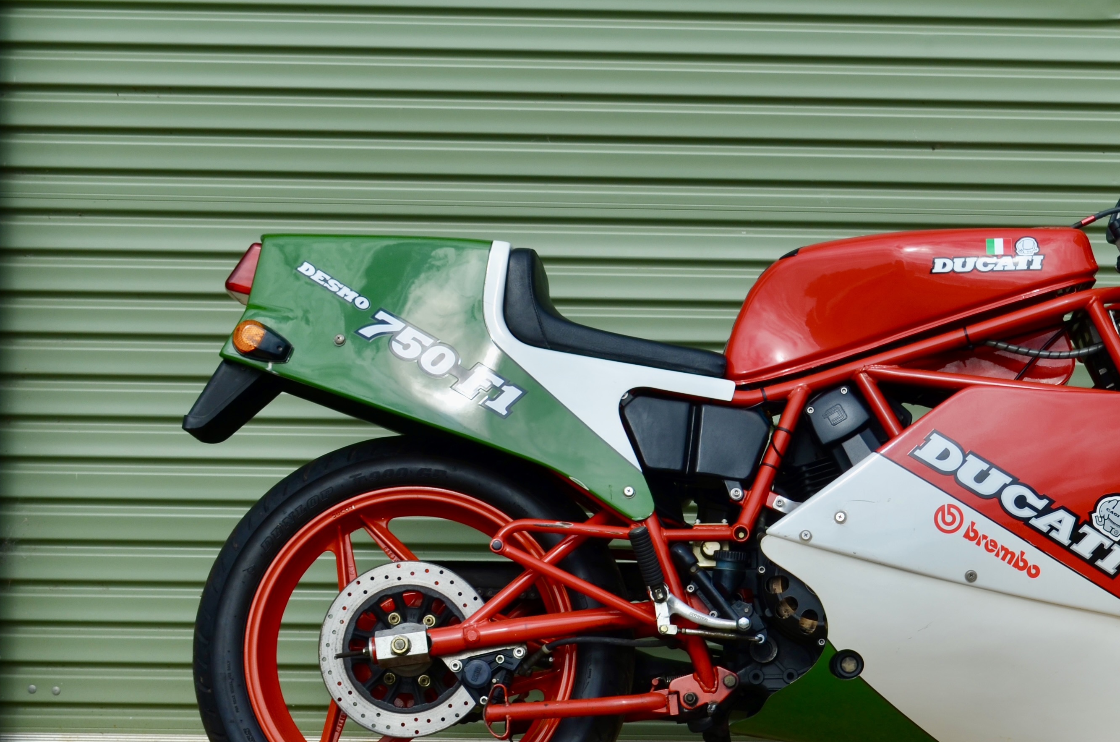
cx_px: 954
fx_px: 3009
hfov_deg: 20.7
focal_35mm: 97
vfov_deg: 14.0
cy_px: 495
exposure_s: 1/320
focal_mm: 35
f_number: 8
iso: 100
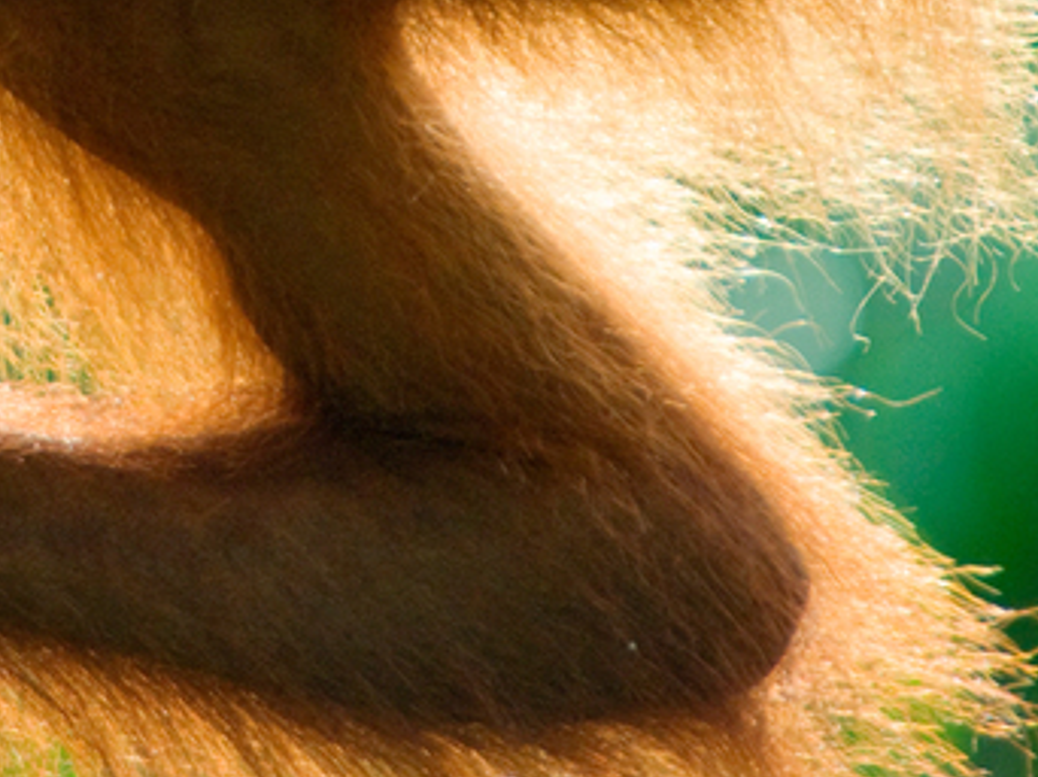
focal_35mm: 2108
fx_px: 63166
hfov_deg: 0.9
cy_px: 9
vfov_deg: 0.7
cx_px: -395
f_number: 7.1
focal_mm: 500
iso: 800
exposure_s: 1/200
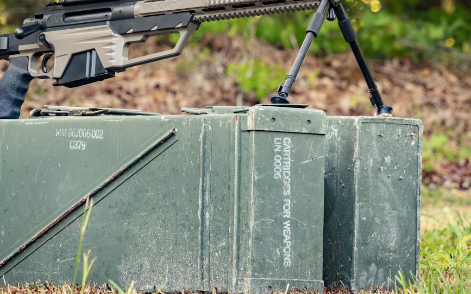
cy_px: 73
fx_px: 5032
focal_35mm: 392
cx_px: 184
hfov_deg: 5.4
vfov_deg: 3.4
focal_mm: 165
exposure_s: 1/30
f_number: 9
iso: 1600
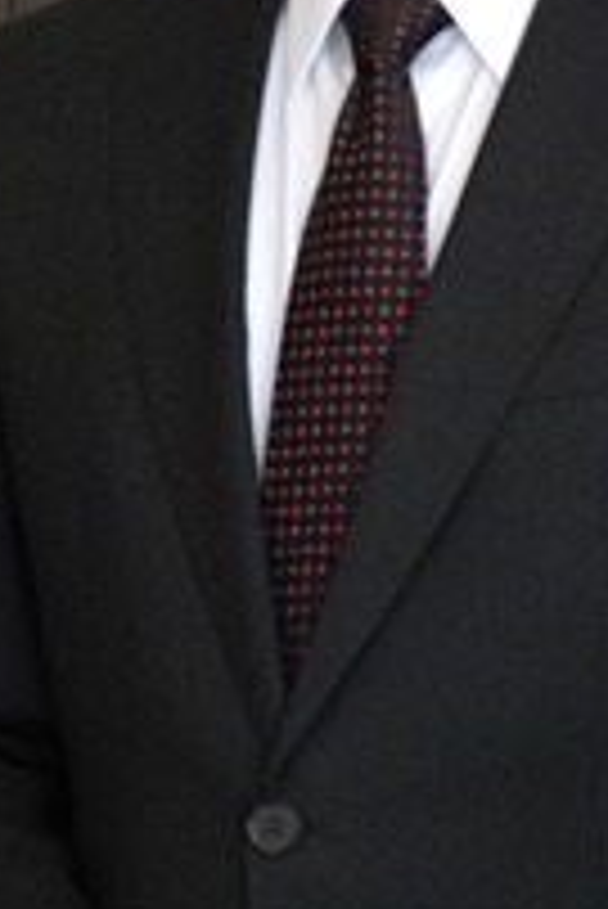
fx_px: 6550
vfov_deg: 7.9
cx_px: 401
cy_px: 414
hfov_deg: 5.3
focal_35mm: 259
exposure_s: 1/13
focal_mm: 58
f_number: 5.3
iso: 1600
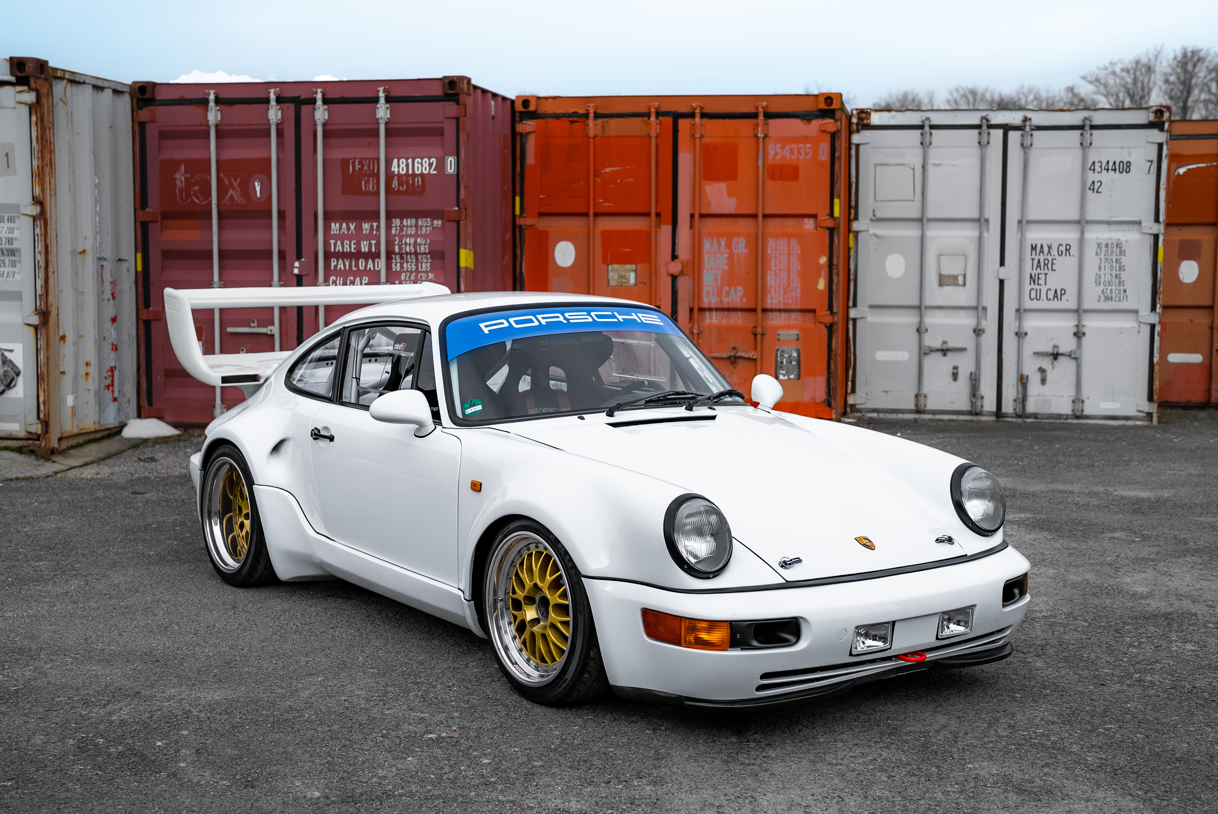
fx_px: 1692
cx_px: 609
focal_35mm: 50
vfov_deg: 27.0
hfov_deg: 39.6
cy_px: 407
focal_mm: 50
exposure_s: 1/1000
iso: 125
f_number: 3.5
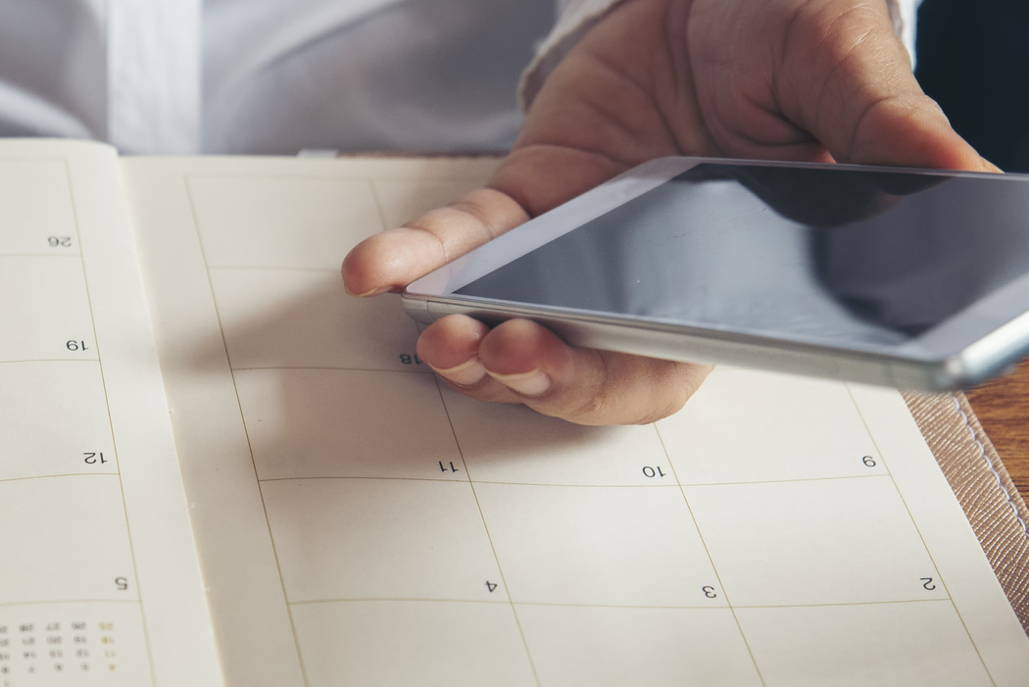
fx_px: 3174
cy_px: 618
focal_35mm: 111
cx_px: -1
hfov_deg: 18.0
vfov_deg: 12.3
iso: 800
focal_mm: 55
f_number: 5.6
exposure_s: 1/80
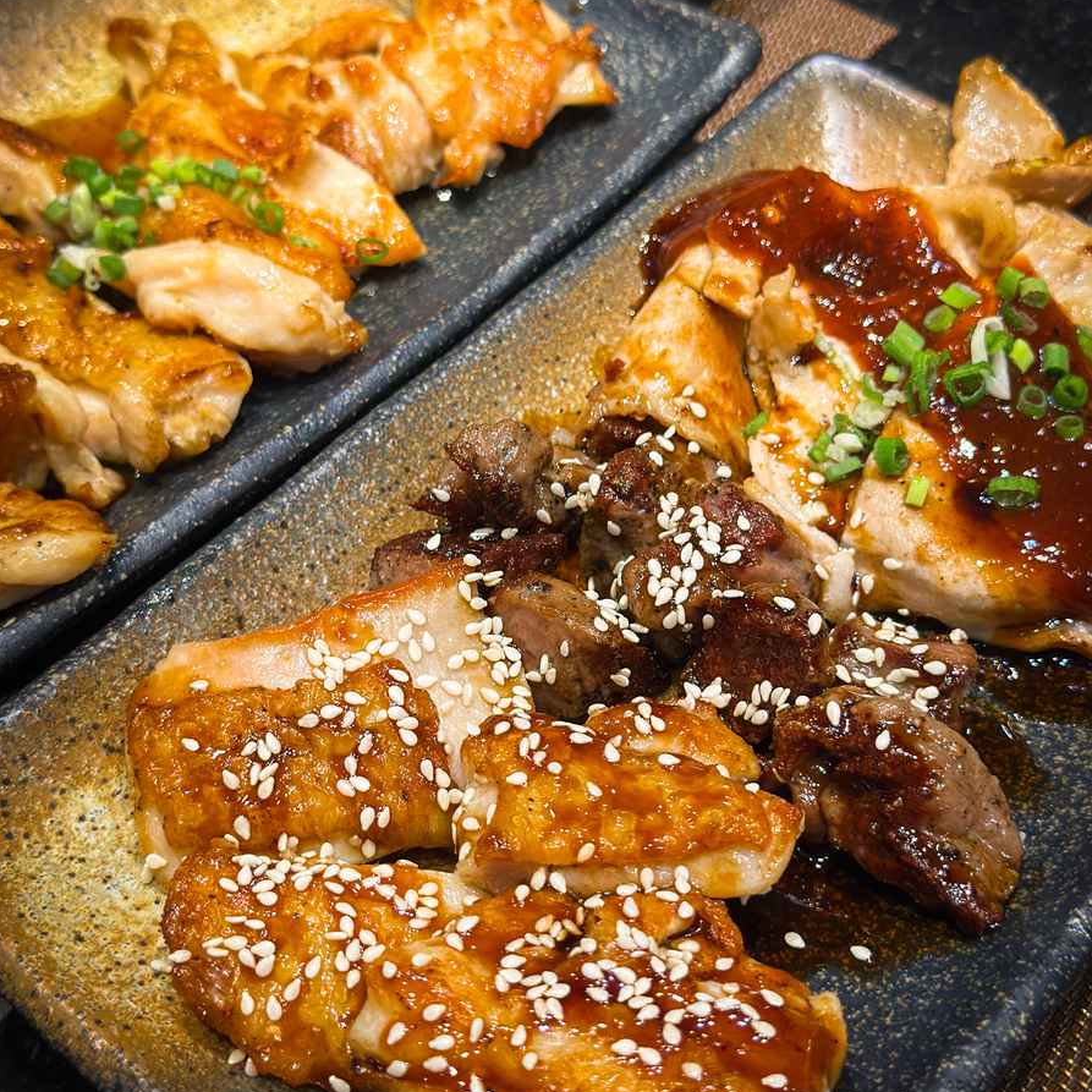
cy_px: 531
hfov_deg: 30.0
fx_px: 2034
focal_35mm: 57
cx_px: 548
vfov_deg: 30.0
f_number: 1.8
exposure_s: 1/105
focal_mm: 6.86
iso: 160
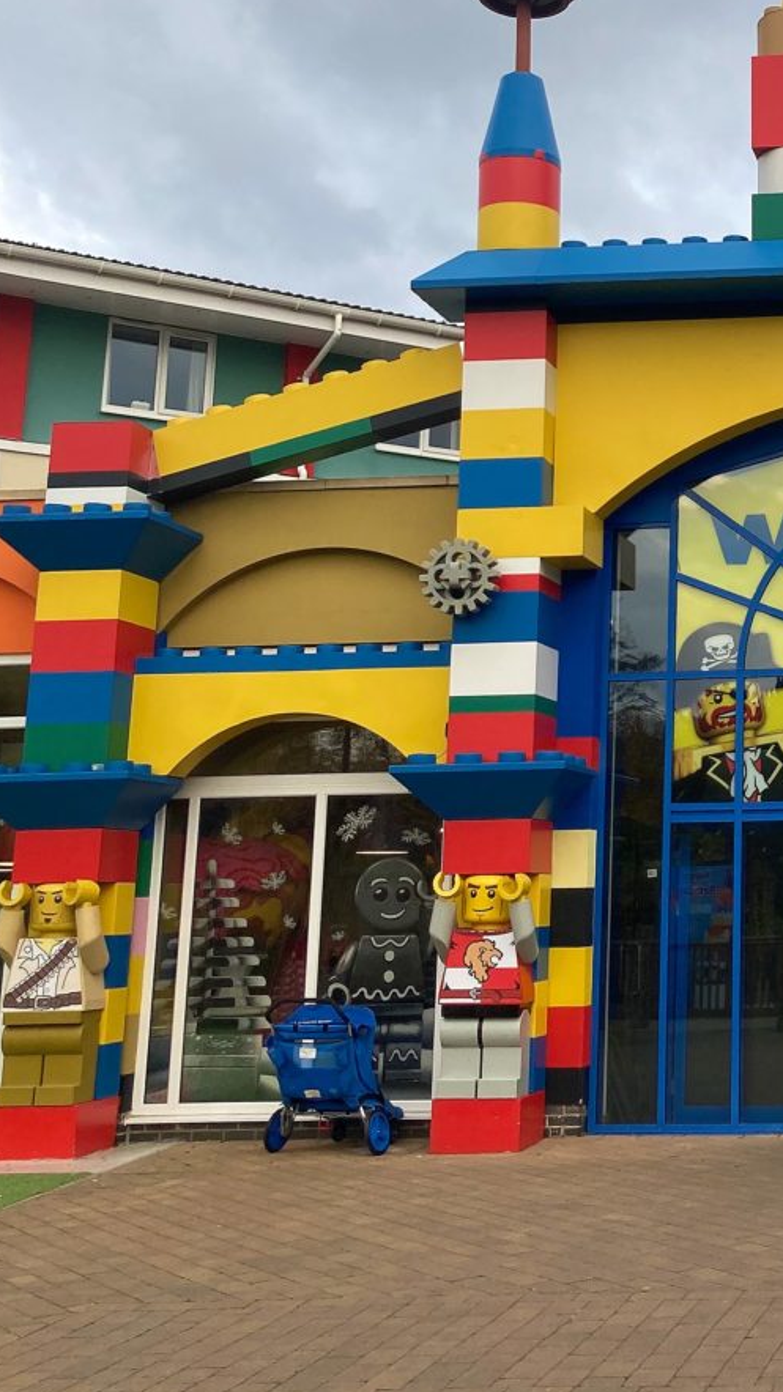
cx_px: 898
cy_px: 444
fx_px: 1957
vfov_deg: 38.6
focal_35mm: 53
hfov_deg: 21.3
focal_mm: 3.99
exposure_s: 1/211
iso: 20
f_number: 1.8
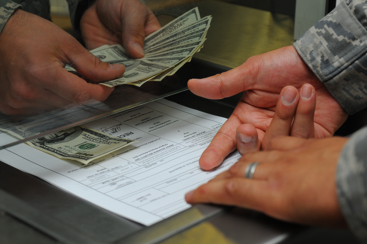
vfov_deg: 16.5
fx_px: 840
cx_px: 184
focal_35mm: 82
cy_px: 122
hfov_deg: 24.6
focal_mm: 55
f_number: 7.1
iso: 320
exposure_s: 1/100
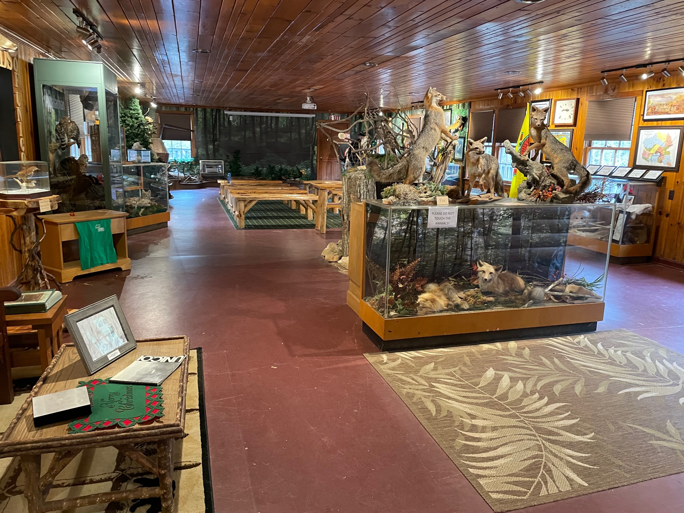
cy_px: 256
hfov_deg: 67.3
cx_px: 342
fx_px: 514
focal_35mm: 26
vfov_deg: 53.1
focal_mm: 4.2
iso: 400
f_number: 1.6
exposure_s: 1/60
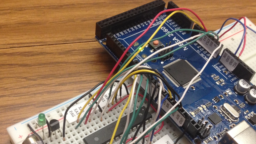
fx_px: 339
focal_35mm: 50
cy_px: 112
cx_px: 123
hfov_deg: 41.3
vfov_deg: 23.7
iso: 125
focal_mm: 4.28
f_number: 2.4
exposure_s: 1/20
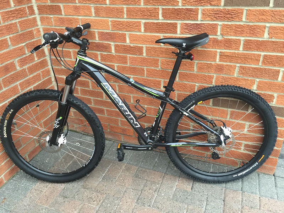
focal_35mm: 29
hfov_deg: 61.7
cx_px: 142
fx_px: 238
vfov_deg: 48.2
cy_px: 106
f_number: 2.2
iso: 64
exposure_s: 1/33
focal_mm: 4.15
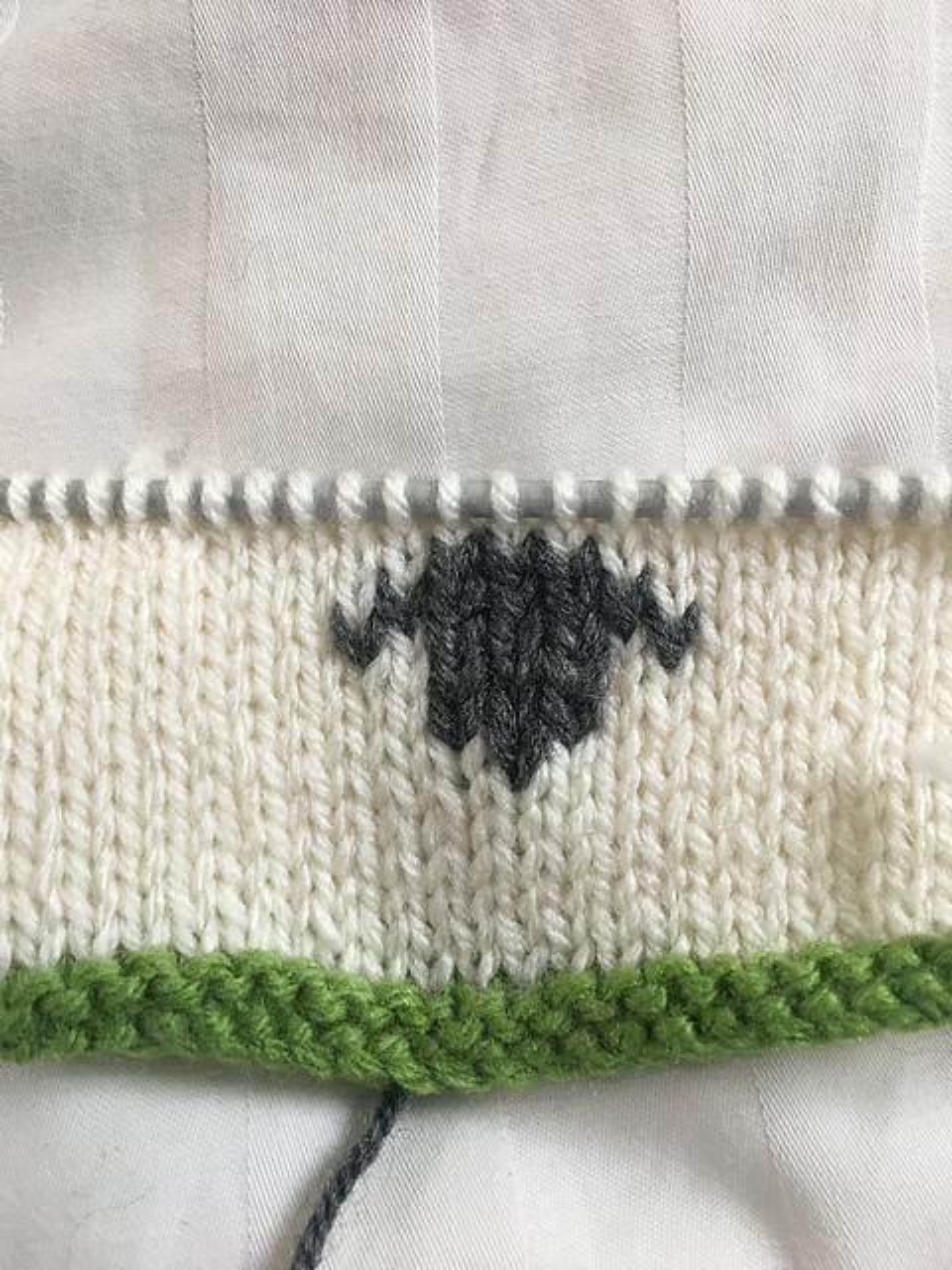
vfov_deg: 61.7
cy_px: 635
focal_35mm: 29
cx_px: 476
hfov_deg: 48.2
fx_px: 1063
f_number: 2.2
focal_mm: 4.15
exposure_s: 1/33
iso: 50
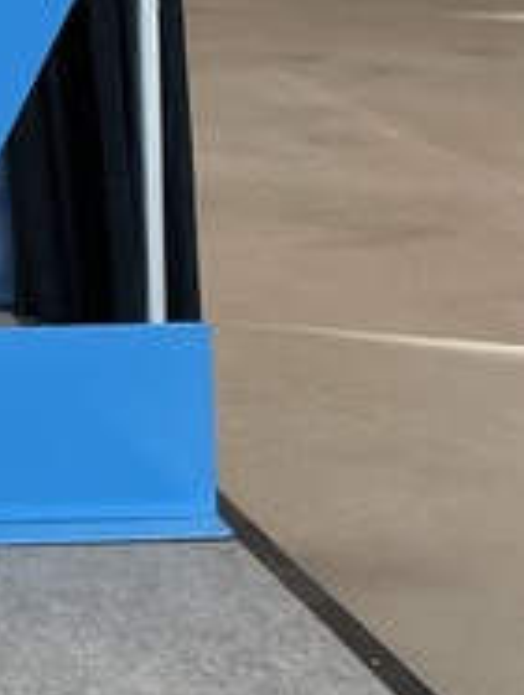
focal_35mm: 142
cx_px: -673
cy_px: -305
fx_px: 2856
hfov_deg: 9.5
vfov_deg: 13.2
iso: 80
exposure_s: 1/121
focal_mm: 4.2
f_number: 1.6
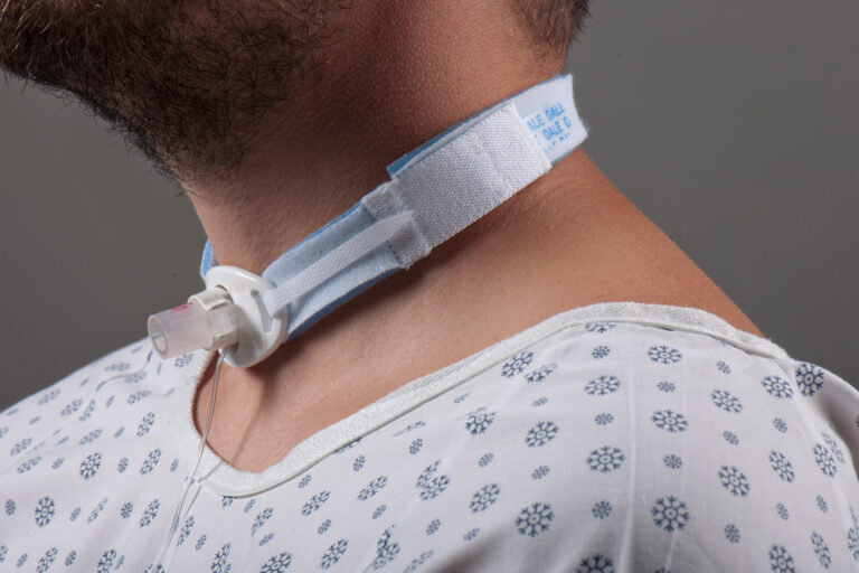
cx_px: 430
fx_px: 2505
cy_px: 286
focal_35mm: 105
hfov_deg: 19.5
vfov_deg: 13.0
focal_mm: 105
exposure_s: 1/200
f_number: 20
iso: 100
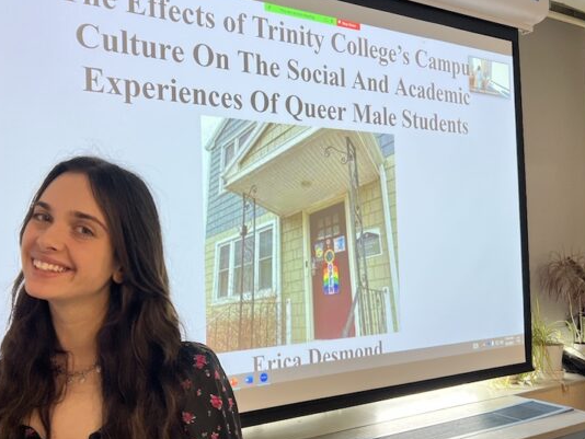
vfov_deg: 39.7
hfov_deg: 51.0
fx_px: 609
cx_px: 234
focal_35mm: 36
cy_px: 222
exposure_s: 1/120
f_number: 1.5
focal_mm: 5.7
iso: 80
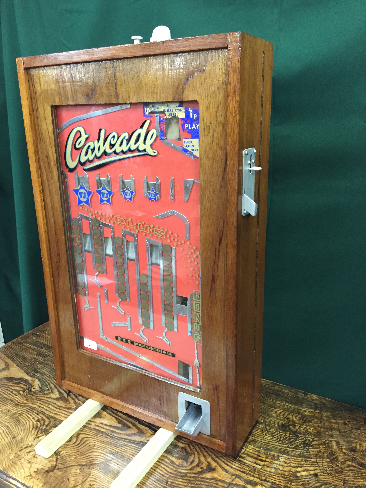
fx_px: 409
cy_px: 244
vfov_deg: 61.7
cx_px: 183
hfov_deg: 48.2
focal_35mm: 29
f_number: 2.2
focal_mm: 4.15
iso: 250
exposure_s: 1/25
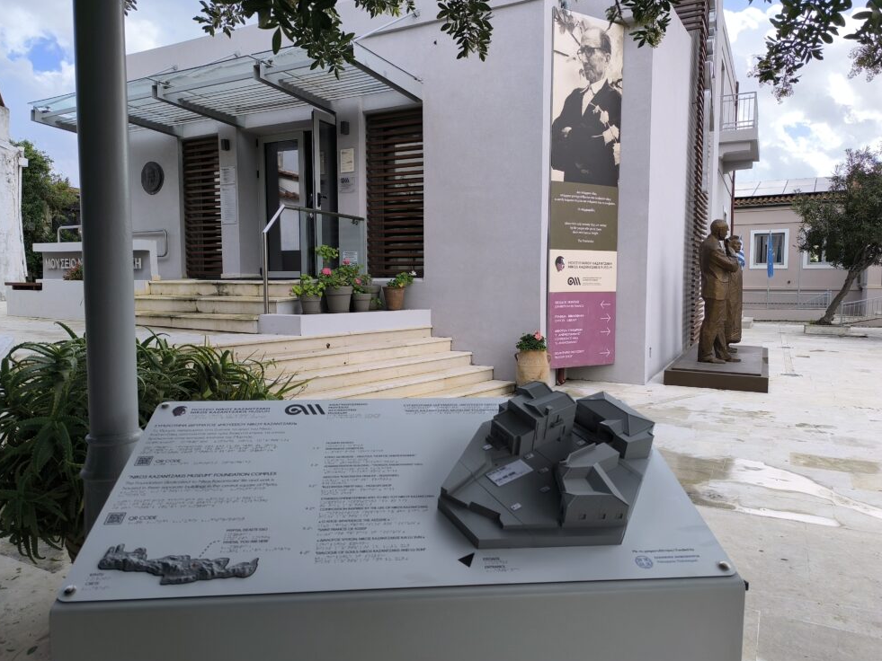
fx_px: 612
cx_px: 436
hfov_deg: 71.6
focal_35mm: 24
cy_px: 329
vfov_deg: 56.8
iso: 50
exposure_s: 1/854
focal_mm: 6.14
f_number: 1.65
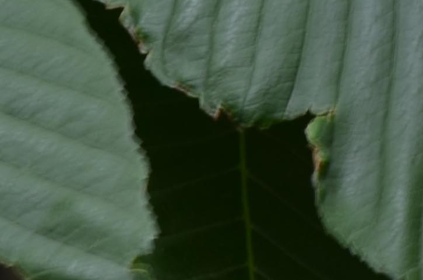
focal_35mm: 1242
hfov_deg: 1.7
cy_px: 14
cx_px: -326
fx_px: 14565
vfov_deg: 1.1
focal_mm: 122
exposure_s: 1/50
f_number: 8
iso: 100
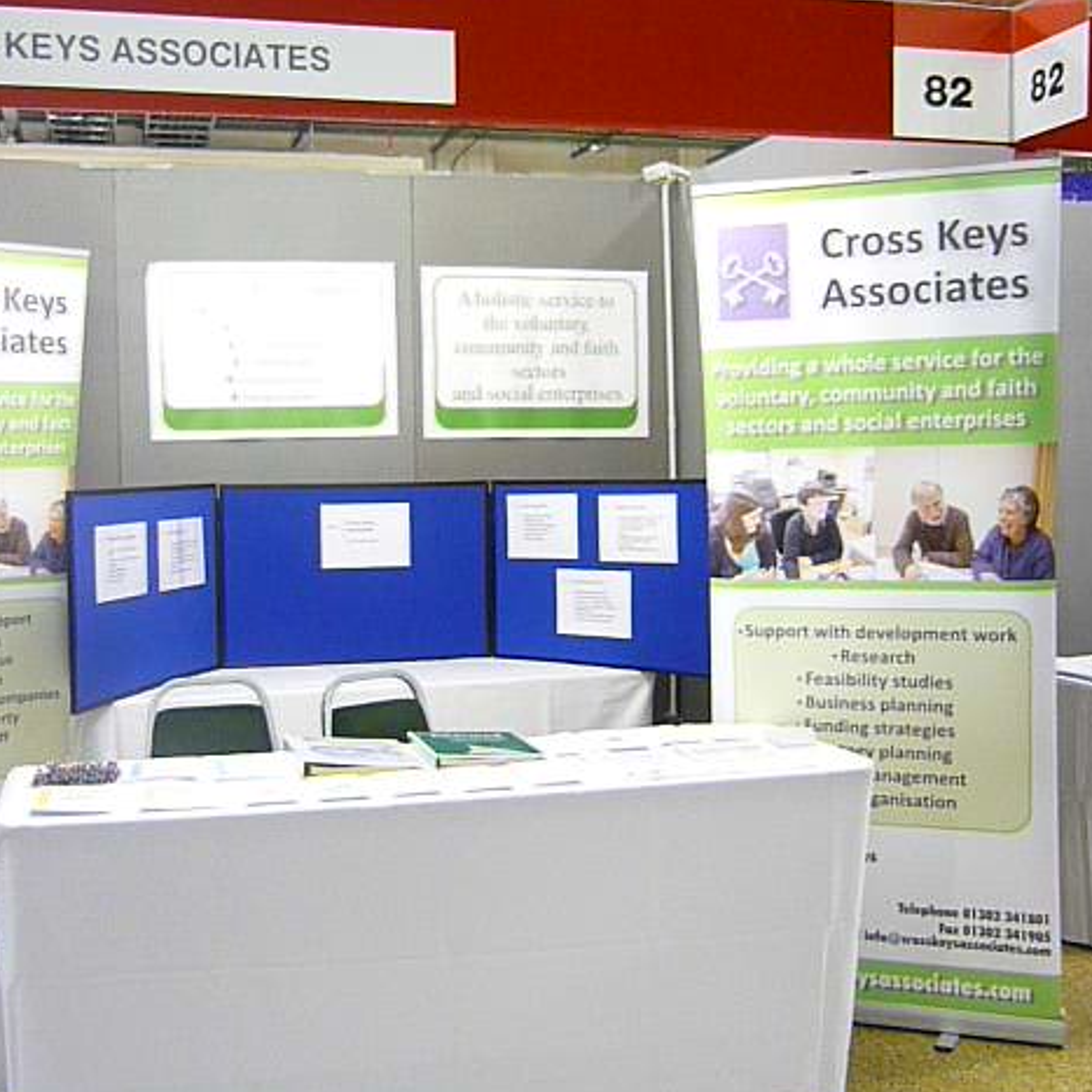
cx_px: 472
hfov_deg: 41.8
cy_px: 559
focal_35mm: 40
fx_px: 1428
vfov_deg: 41.9
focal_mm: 5.5
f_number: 2.8
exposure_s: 1/30
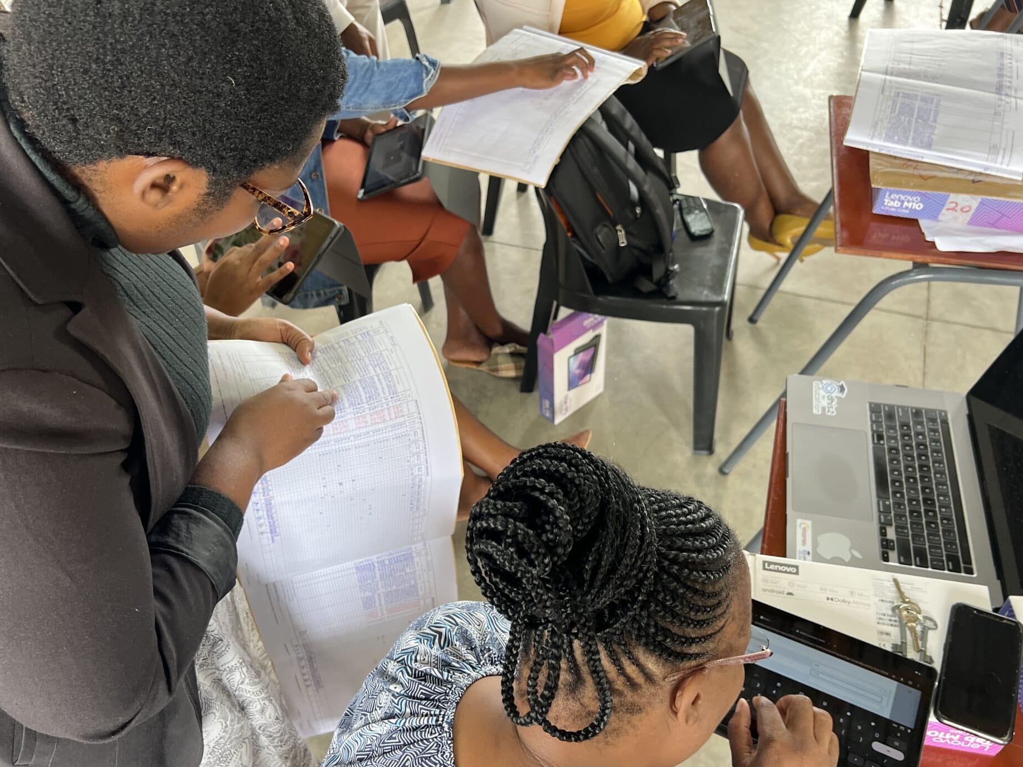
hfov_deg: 61.6
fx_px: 857
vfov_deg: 48.2
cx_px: 489
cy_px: 395
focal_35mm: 29
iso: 125
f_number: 1.5
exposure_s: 1/121
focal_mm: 5.7
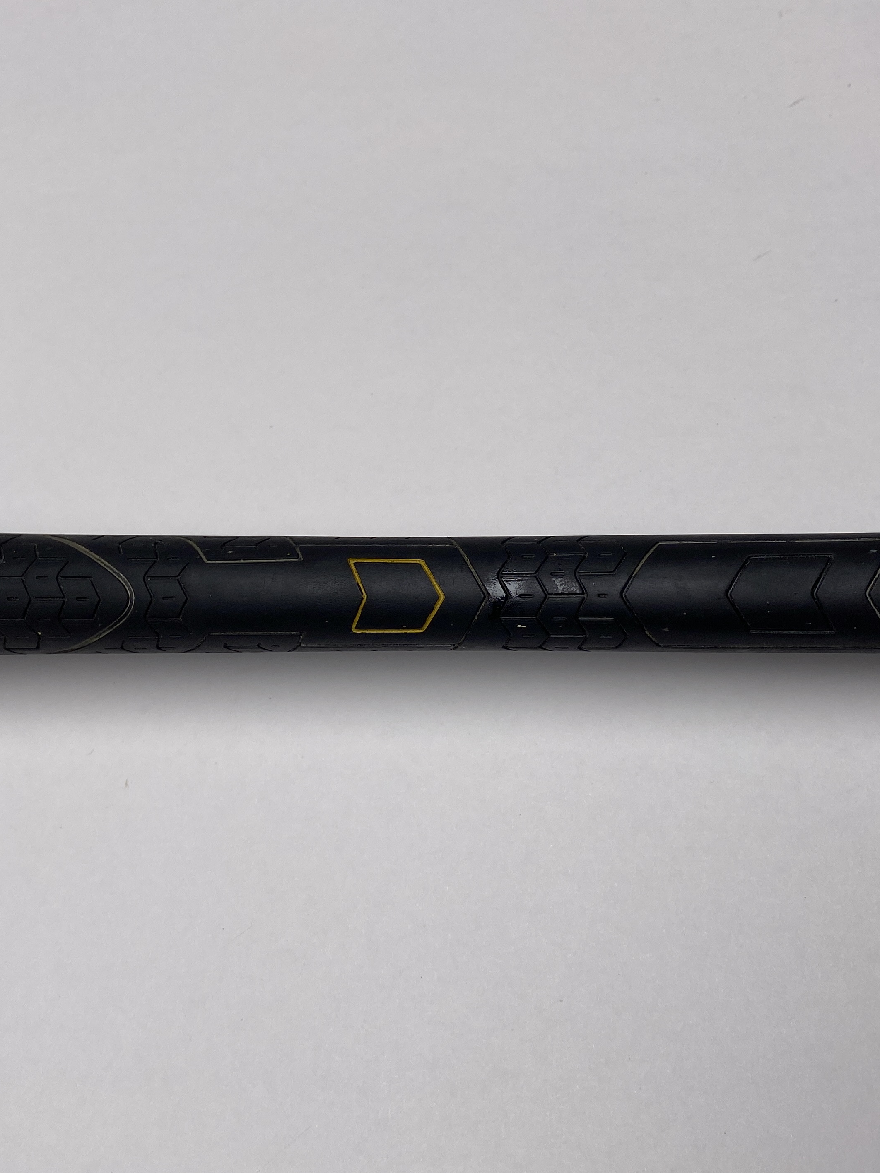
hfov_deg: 38.7
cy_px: 592
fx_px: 1254
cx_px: 467
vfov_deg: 50.1
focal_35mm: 37
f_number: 1.8
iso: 32
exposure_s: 1/506
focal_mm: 4.25
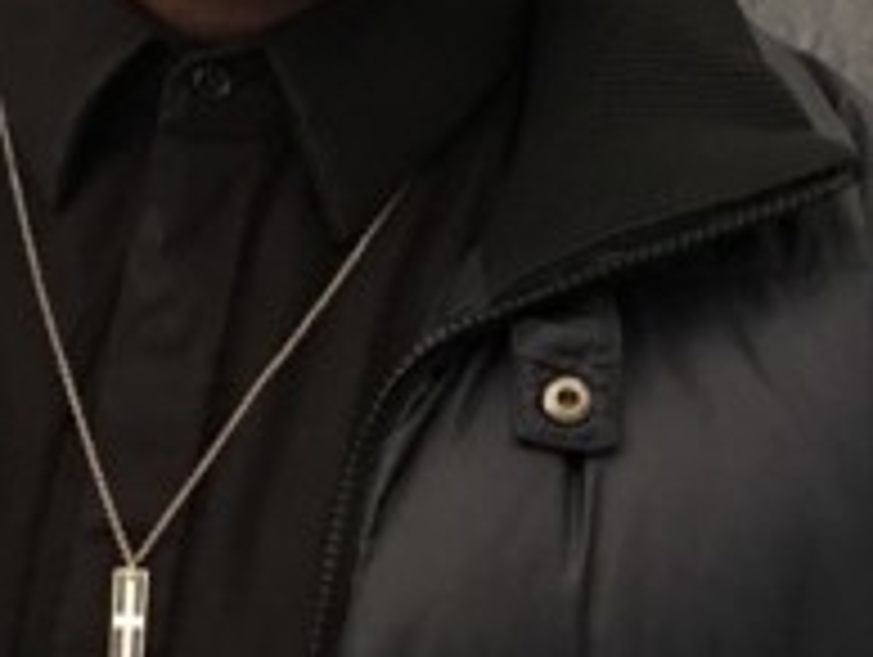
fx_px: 4520
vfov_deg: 8.3
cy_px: 486
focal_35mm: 179
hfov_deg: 11.0
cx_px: 194
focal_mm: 4.15
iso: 125
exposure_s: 1/17
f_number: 2.2
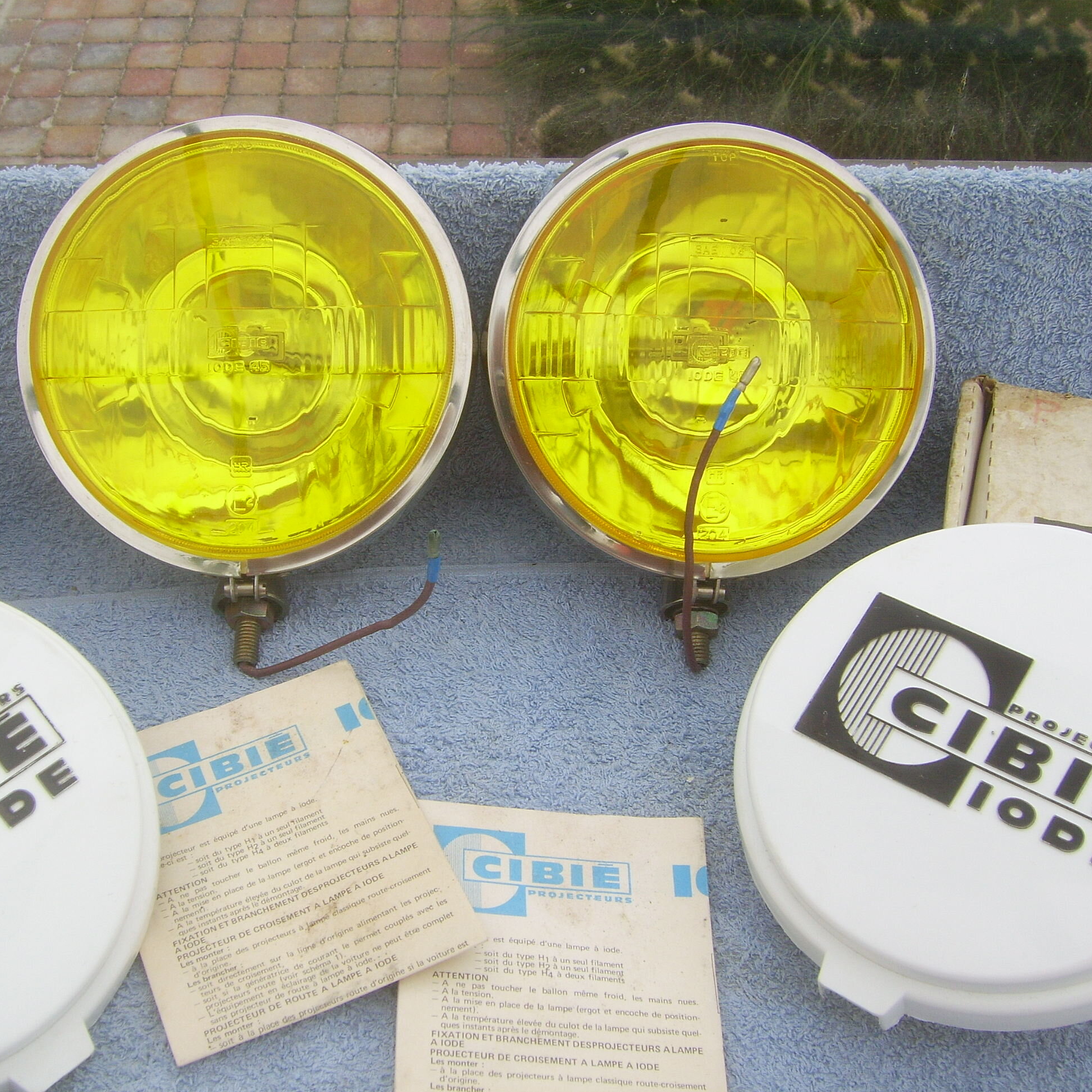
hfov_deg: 37.5
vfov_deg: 37.6
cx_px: 486
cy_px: 547
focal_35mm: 45
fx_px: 1606
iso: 50
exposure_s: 1/80
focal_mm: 7.8
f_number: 4.5
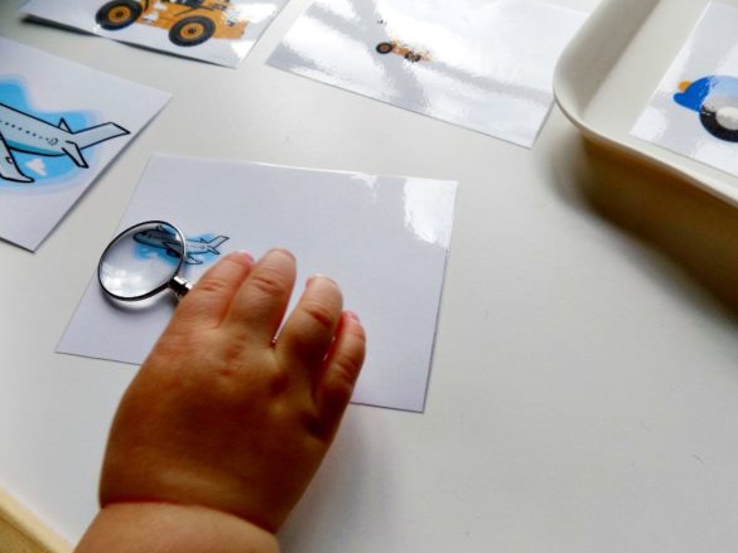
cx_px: 384
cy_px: 286
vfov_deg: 56.8
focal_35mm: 24
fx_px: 512
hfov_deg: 71.6
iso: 80
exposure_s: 1/100
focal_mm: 4
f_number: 3.1
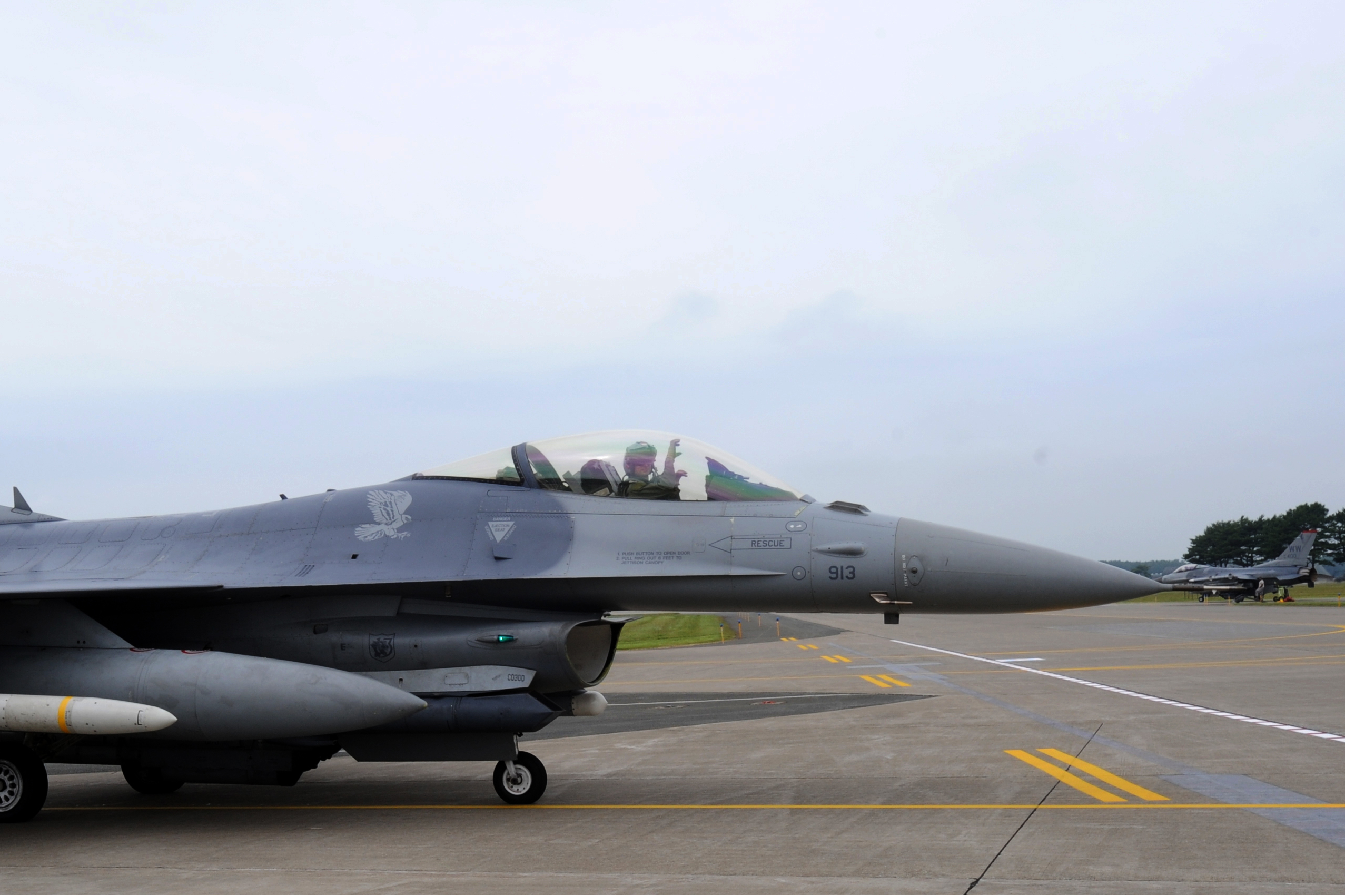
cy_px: 589
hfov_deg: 39.2
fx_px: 1867
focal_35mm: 50
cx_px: 446
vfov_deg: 26.8
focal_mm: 30
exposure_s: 1/320
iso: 400
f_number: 13
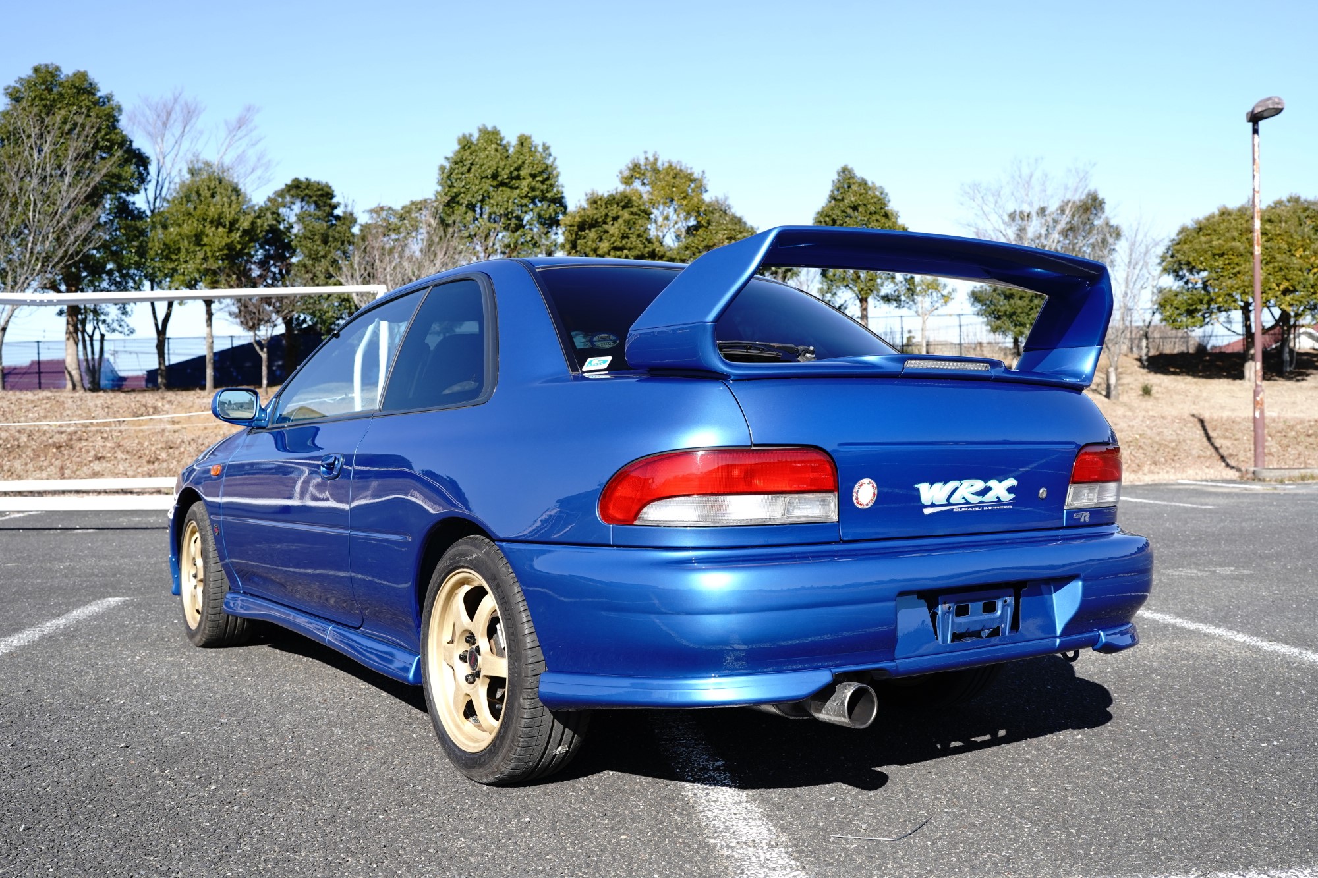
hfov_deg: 54.4
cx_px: 659
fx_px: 1281
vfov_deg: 37.8
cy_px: 439
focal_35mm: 35
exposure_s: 1/1250
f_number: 5.6
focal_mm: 35
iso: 400
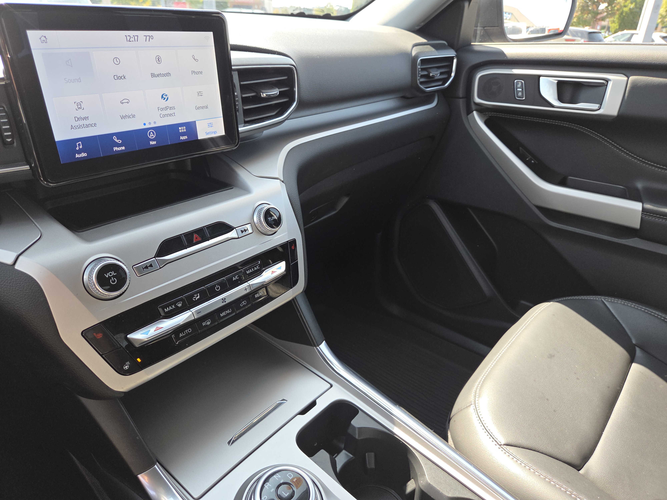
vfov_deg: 58.9
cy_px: 250
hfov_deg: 73.9
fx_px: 443
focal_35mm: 23
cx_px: 334
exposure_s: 1/180
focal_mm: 5.4
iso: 40
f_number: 1.8
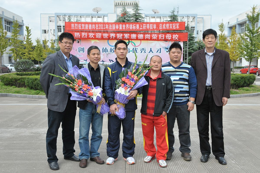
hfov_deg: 50.7
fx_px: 274
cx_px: 130
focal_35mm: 38
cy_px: 86
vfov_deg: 35.0
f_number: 9
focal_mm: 38
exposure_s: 1/800
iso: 2000
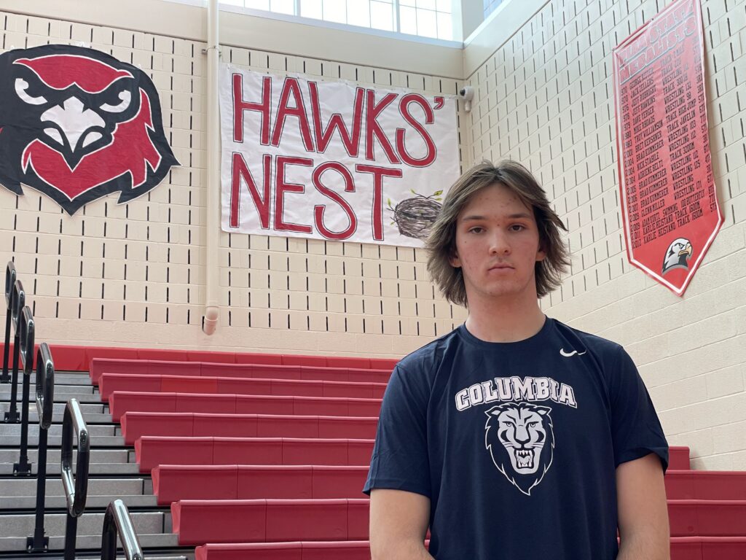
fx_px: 1121
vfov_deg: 28.0
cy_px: 280
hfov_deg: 36.8
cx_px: 373
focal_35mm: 52
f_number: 2
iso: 80
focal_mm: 6
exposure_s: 1/120
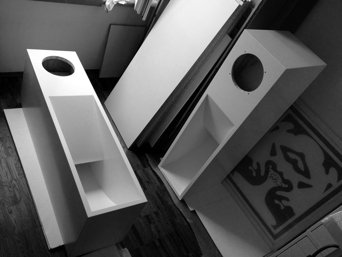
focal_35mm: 35
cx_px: 171
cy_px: 128
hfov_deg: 52.6
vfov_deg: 40.7
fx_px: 346
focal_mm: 4.28
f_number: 2.4
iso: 50
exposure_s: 1/127
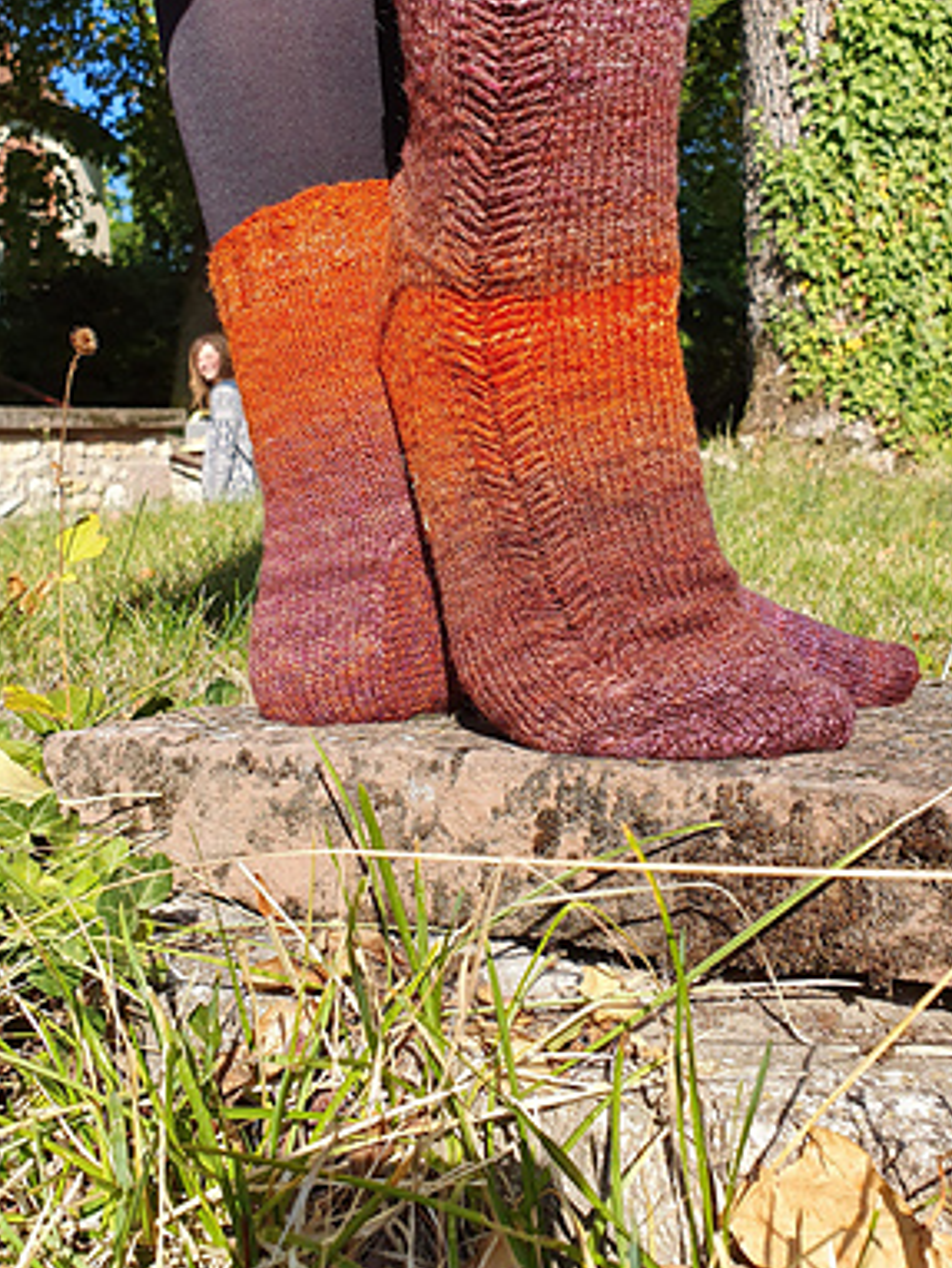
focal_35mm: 34
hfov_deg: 41.7
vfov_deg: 53.4
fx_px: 1245
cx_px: 400
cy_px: 491
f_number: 2.4
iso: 50
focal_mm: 4.32
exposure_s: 1/884
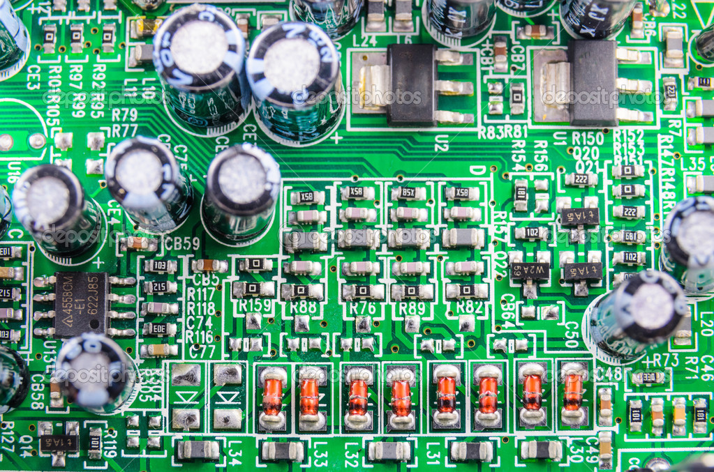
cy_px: 236
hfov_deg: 19.5
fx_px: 2078
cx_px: 357
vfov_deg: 13.0
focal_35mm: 105
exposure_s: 1/160
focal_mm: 70
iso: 100
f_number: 8
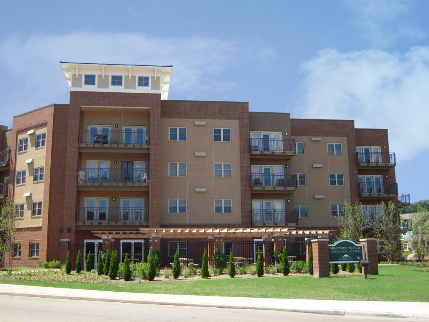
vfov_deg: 35.1
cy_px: 161
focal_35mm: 41
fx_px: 508
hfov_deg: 45.8
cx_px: 214
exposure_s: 1/500
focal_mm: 7.3
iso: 100
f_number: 3.2
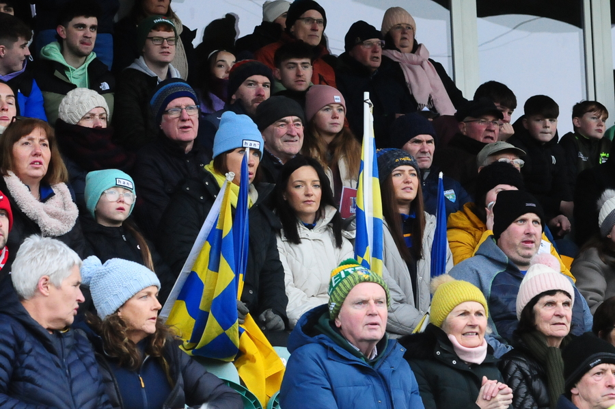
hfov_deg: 12.2
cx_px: 308
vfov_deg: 8.2
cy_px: 204
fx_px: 2867
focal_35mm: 168
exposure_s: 1/200
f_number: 7.1
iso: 3200
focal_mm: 112
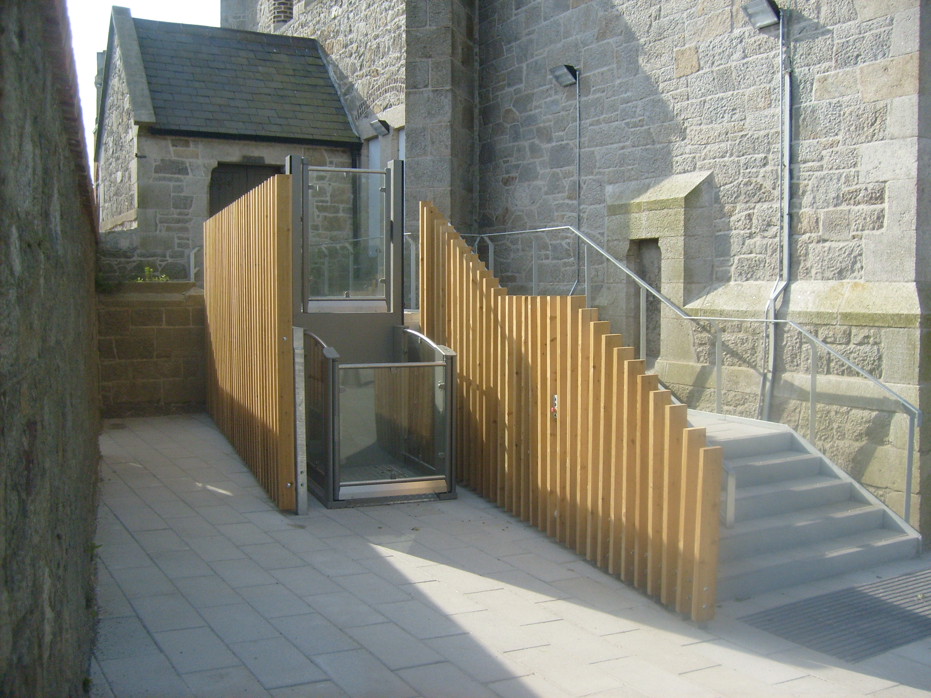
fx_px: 941
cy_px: 349
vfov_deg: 40.7
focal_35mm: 35
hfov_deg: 52.6
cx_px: 466
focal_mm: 5.8
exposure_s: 1/125
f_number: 7.1
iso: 80
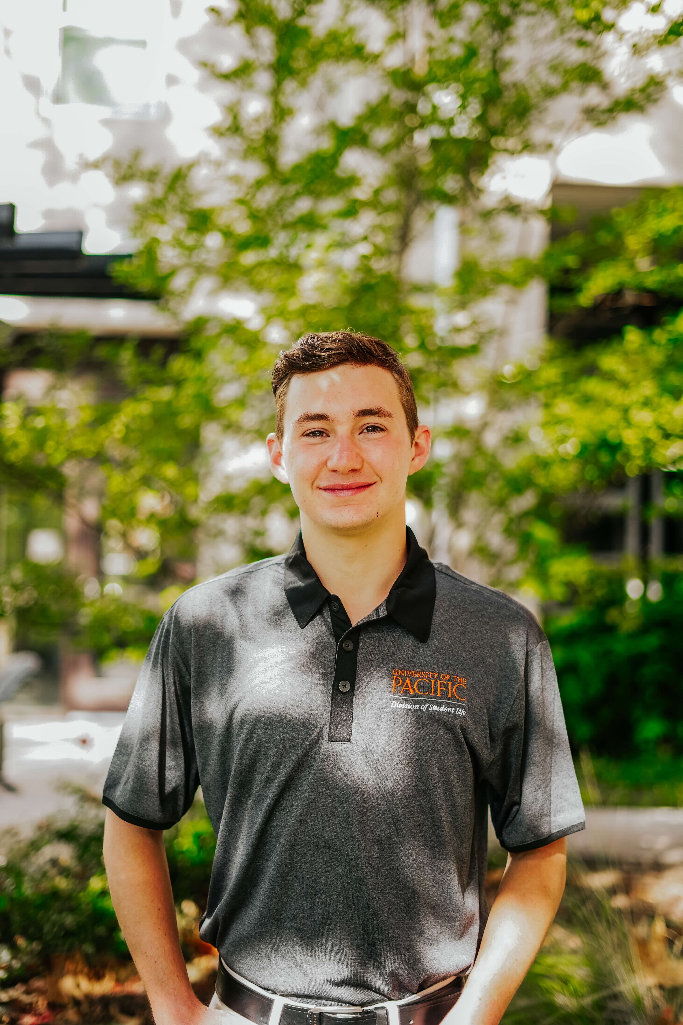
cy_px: 512
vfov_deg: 39.6
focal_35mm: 50
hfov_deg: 27.0
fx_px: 1423
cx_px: 342
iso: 250
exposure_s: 1/640
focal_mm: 50
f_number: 1.8
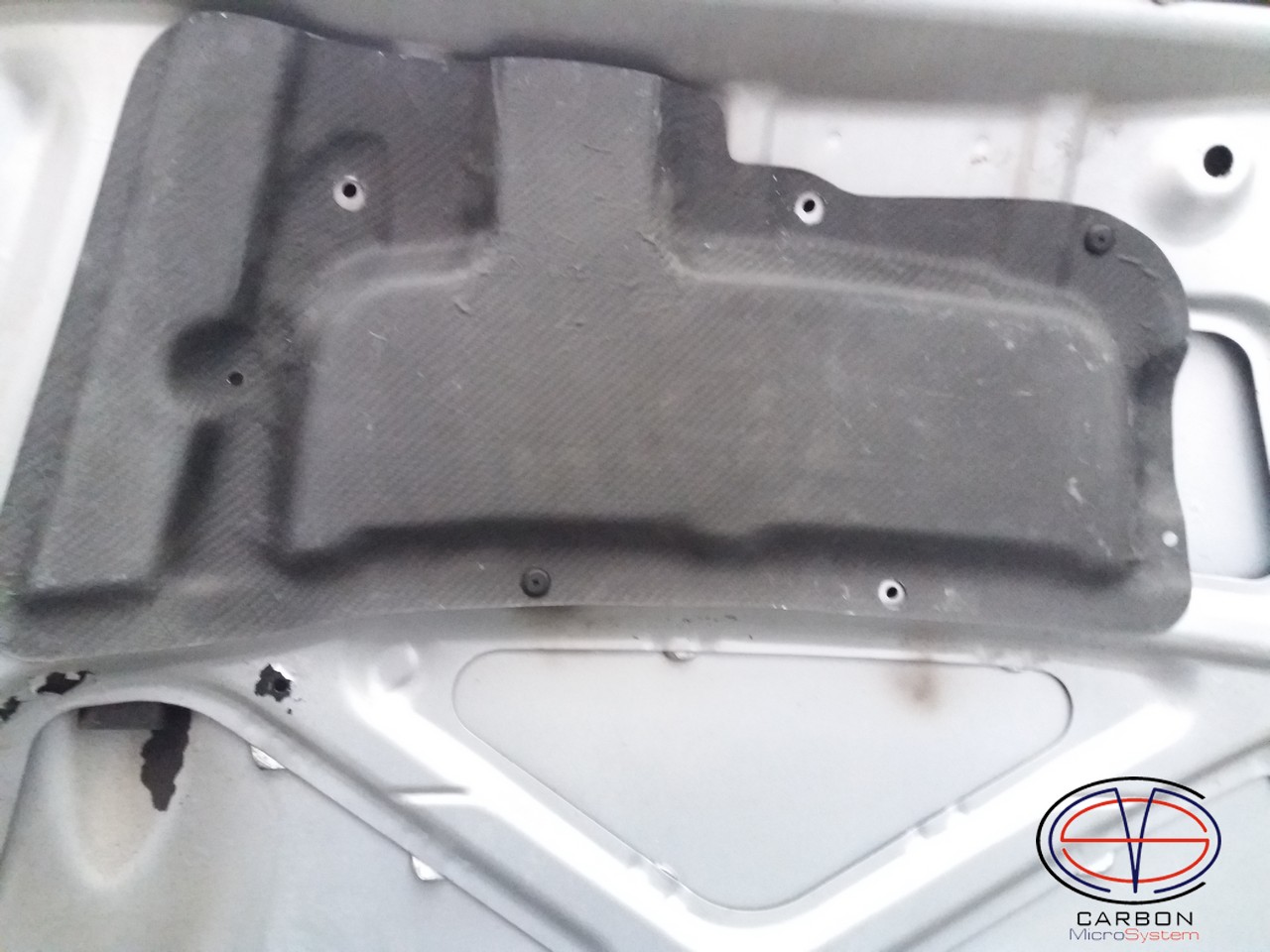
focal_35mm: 28
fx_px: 1027
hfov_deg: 63.4
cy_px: 476
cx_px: 635
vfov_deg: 49.7
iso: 800
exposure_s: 1/17
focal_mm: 3.7
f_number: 1.9
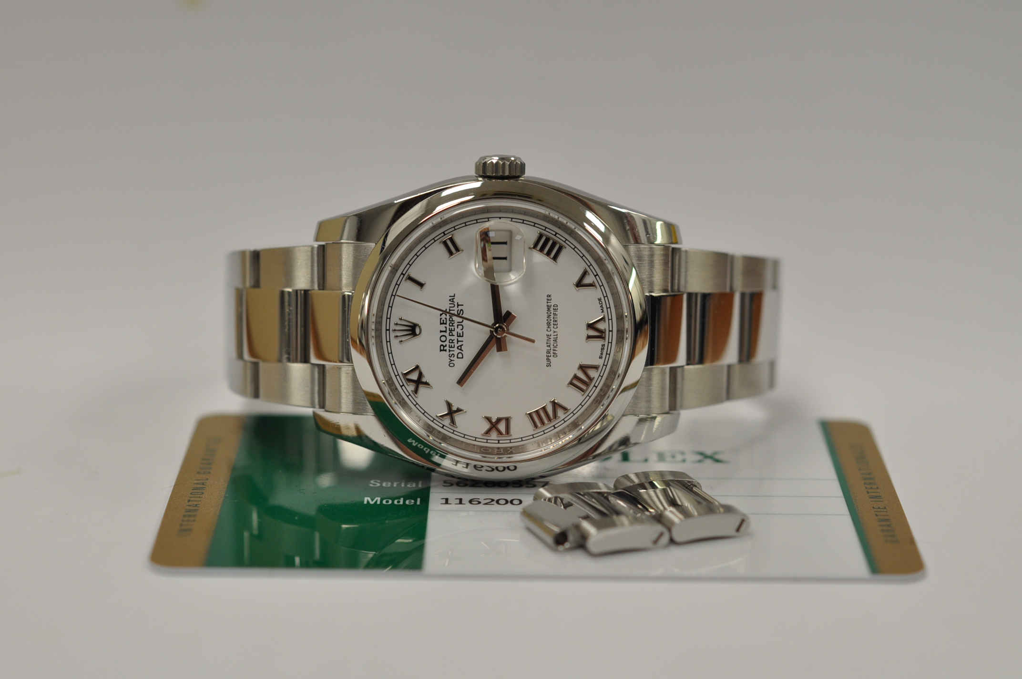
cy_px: 340
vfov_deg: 15.2
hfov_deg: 22.6
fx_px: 2552
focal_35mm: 90
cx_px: 511
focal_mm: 60
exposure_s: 1/125
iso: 500
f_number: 5.6
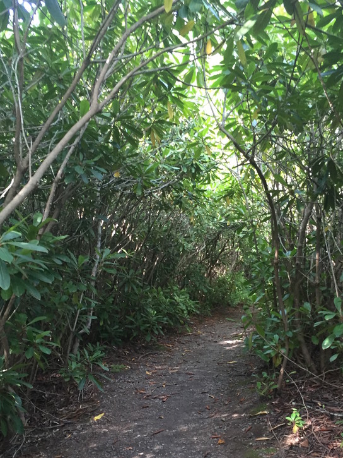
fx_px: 528
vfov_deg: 46.3
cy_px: 292
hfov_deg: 35.9
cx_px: 196
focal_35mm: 40
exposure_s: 1/30
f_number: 2.2
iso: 125
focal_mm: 4.15
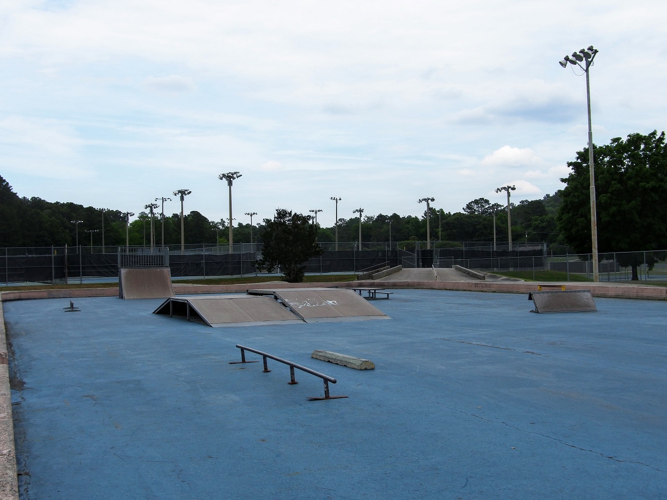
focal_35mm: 40
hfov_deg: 46.8
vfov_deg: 36.0
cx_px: 334
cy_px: 250
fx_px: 771
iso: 200
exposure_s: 1/500
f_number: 9
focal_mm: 20
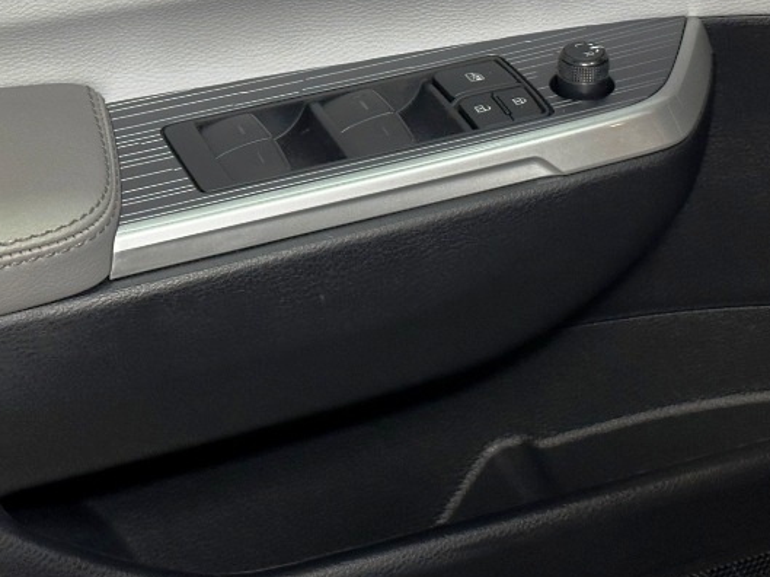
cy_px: 50
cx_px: 442
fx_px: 2067
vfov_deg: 15.7
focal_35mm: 93
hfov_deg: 21.1
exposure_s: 1/60
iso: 250
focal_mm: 6.86
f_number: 1.78
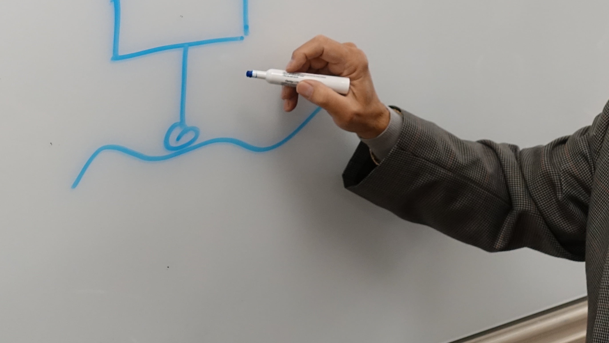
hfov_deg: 21.8
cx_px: 362
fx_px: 1582
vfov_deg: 12.3
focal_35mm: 98
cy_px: 80
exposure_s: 1/50
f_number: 2.8
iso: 640
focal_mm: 17.27
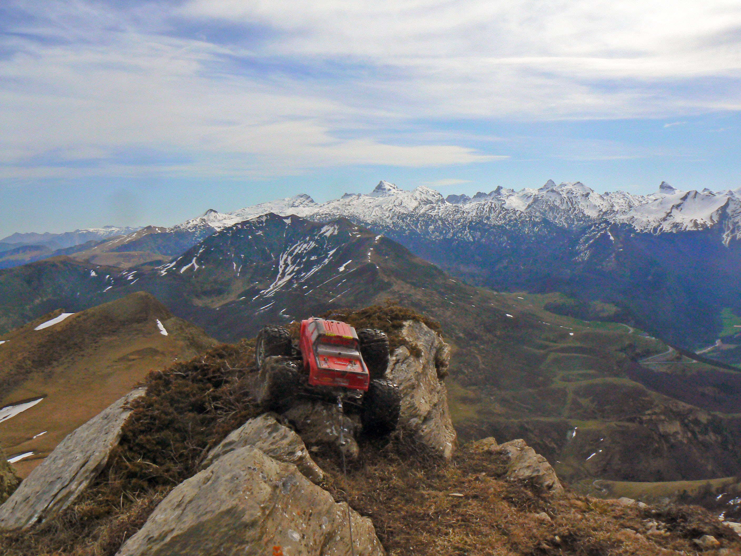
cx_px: 370
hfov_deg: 51.4
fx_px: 771
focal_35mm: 36
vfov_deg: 39.7
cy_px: 278
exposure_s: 1/1300
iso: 80
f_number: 8
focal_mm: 6
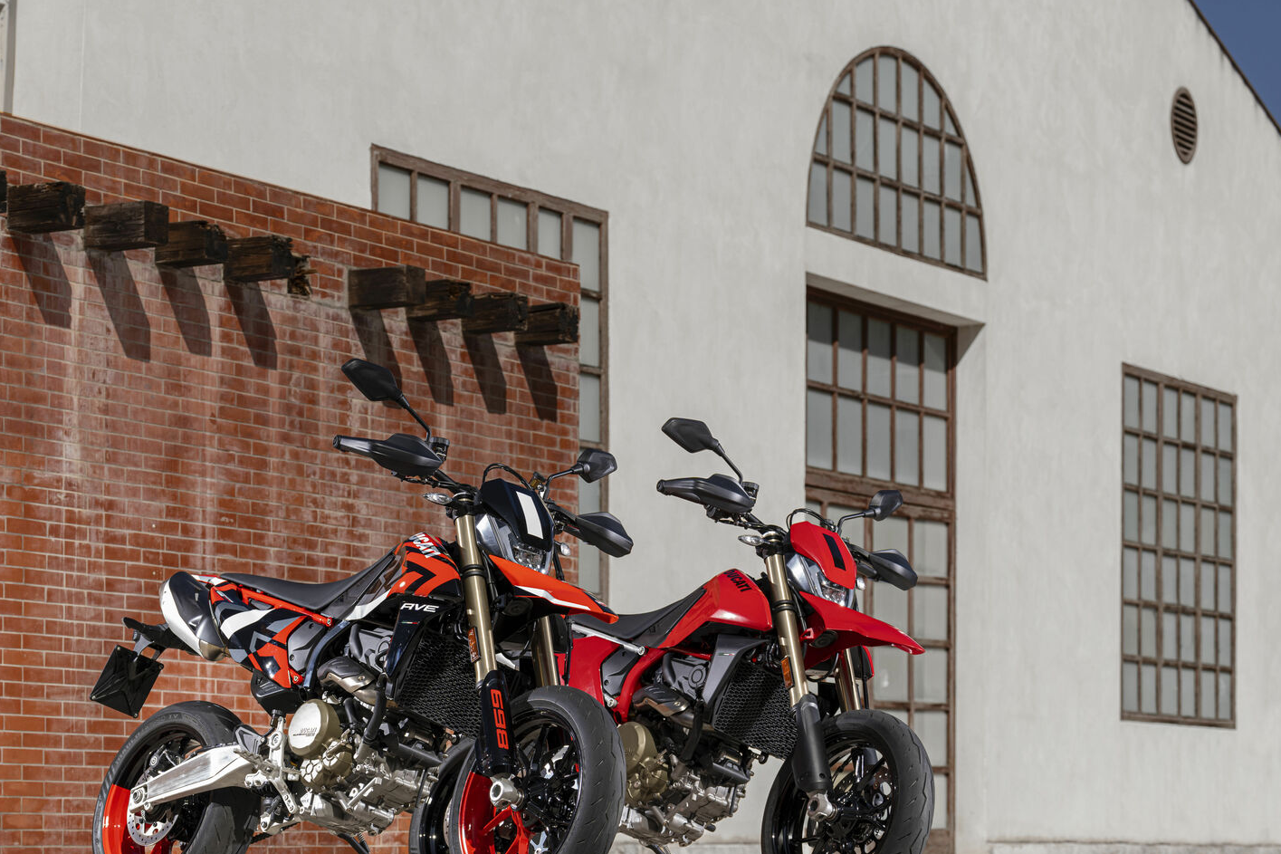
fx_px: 3380
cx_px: 446
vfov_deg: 14.4
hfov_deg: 21.4
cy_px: 512
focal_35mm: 95
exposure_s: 1/400
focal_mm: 70
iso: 50
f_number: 5.6
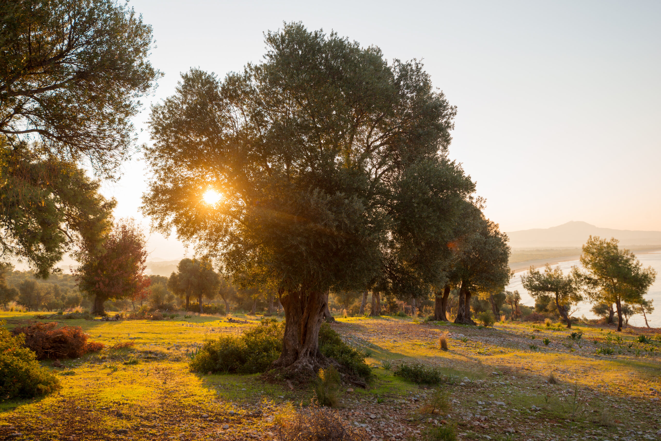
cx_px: 330
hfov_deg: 54.4
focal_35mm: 35
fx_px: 643
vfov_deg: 37.9
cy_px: 220
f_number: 8
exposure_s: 1/200
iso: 200
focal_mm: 35
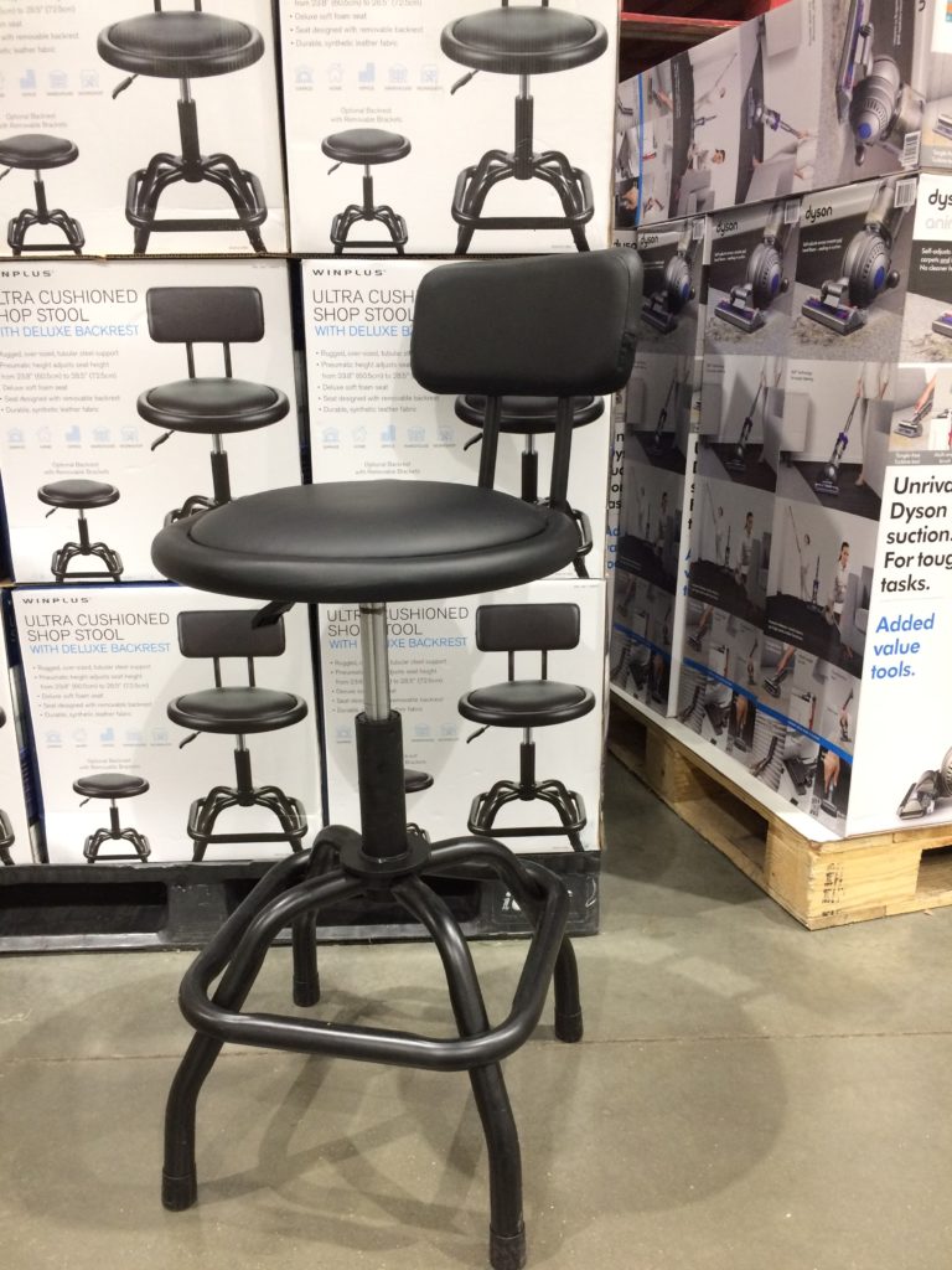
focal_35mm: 29
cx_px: 476
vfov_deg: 61.7
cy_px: 635
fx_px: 1063
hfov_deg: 48.2
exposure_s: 1/33
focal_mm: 4.15
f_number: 2.2
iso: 160
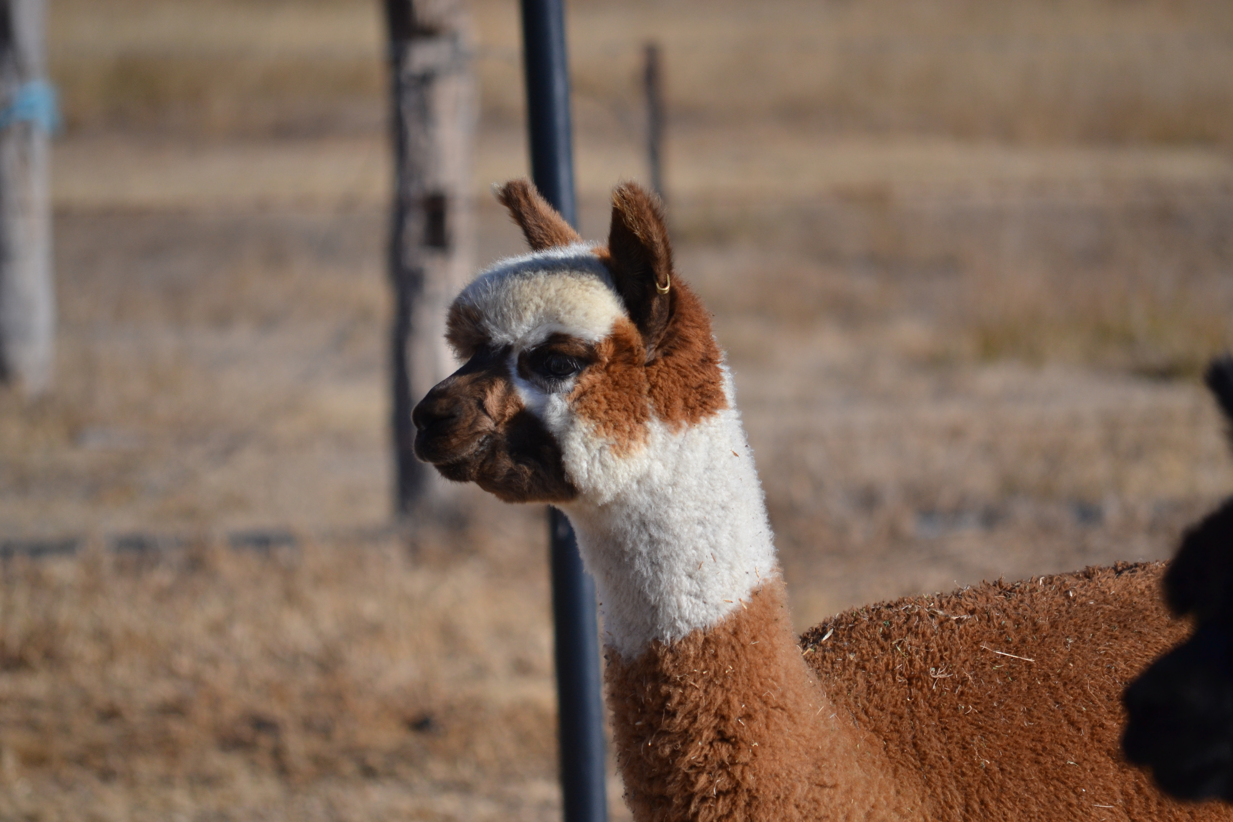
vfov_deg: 4.6
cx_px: 616
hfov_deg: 6.9
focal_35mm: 300
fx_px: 10274
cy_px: 411
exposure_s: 1/1600
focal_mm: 200
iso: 400
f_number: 5.6
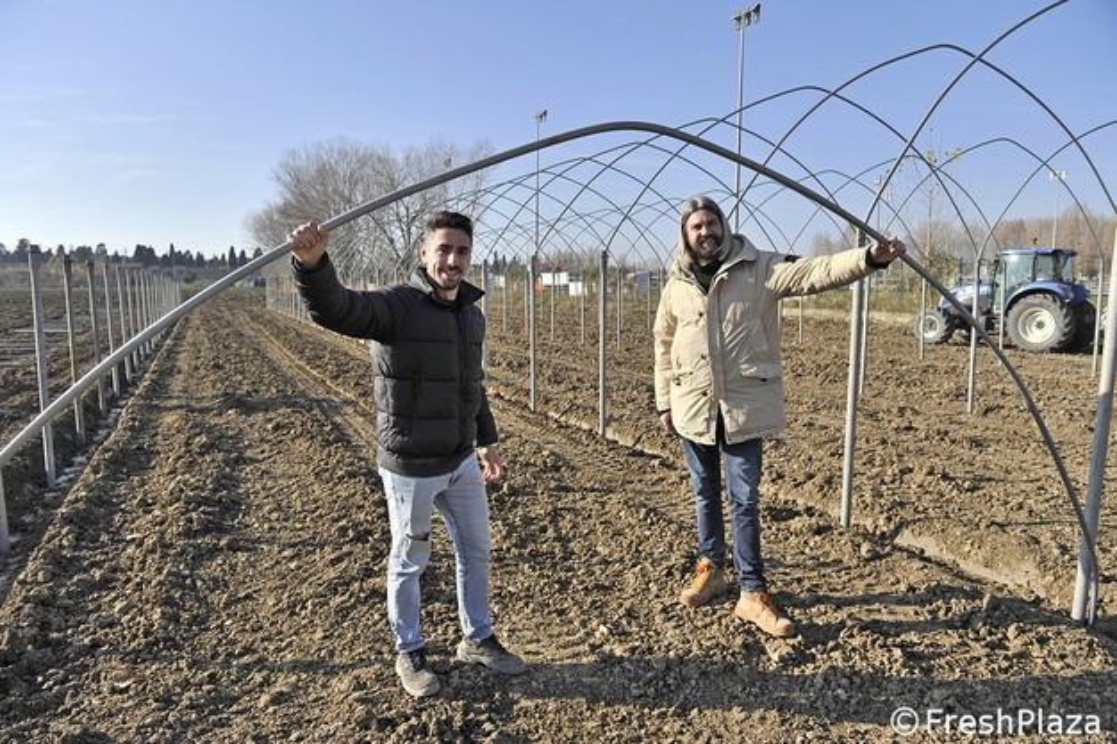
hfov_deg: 73.8
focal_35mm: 24
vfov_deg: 53.1
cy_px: 372
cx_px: 558
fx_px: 744
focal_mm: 24
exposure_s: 1/1250
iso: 200
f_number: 5
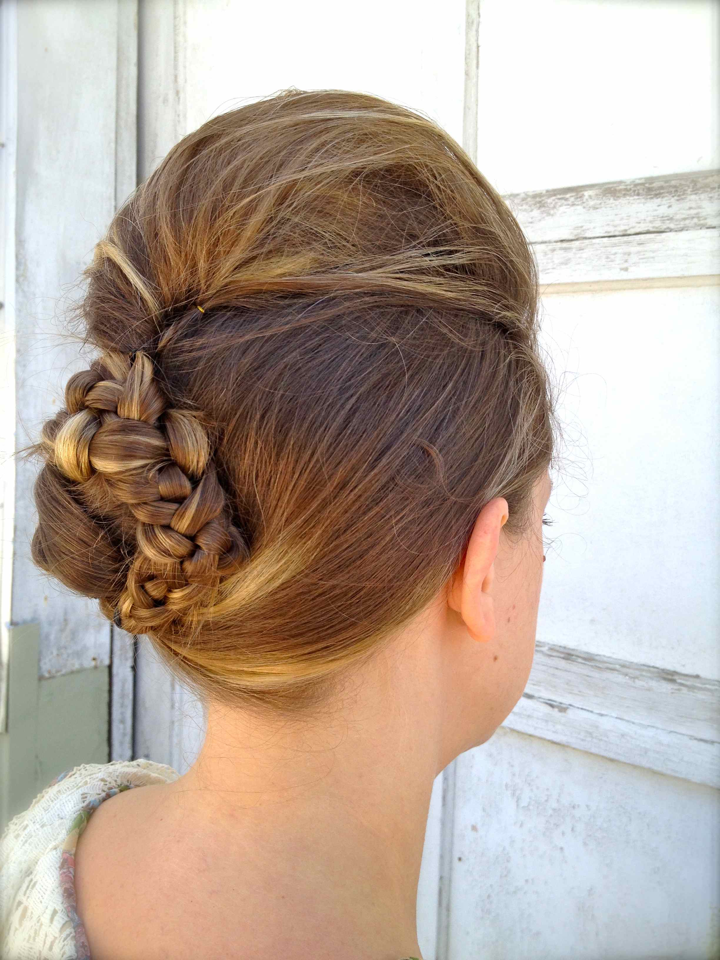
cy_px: 480
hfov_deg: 40.7
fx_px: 971
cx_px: 360
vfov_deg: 52.6
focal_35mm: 35
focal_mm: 4.28
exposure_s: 1/456
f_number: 2.4
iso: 50
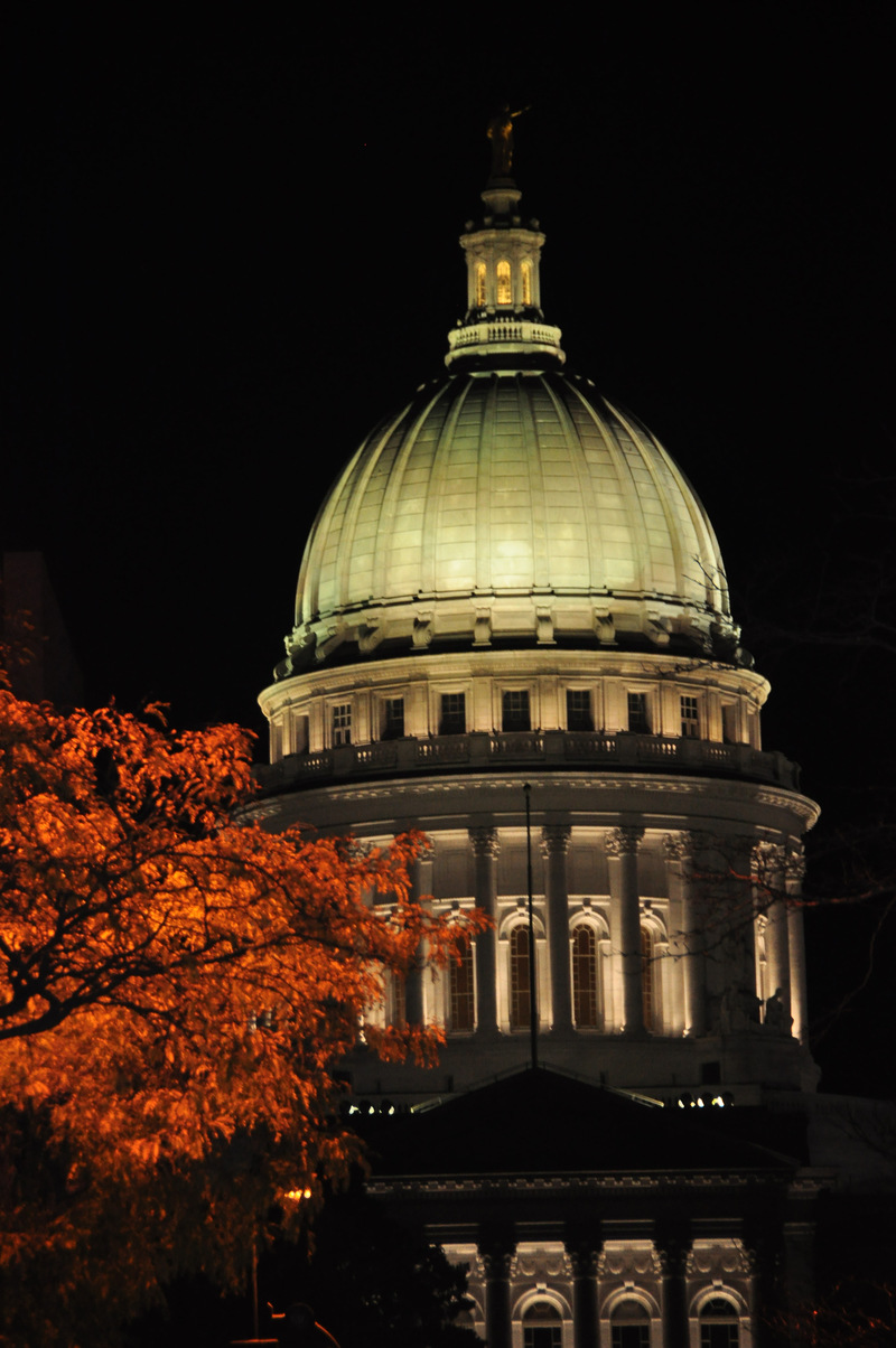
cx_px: 448
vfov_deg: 10.6
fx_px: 7296
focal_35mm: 195
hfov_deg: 7.0
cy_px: 674
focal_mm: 130
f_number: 6.3
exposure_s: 1/30
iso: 1000
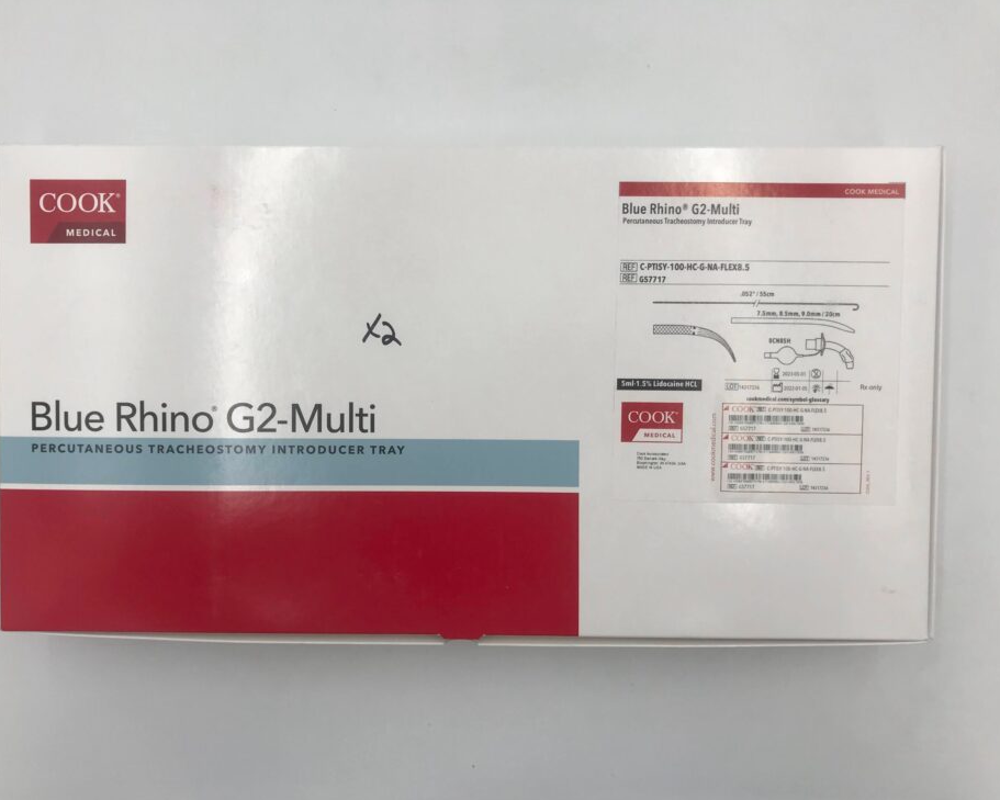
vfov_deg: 48.5
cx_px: 457
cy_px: 408
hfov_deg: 58.7
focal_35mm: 30
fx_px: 888
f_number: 1.8
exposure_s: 1/259
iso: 20
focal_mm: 3.99
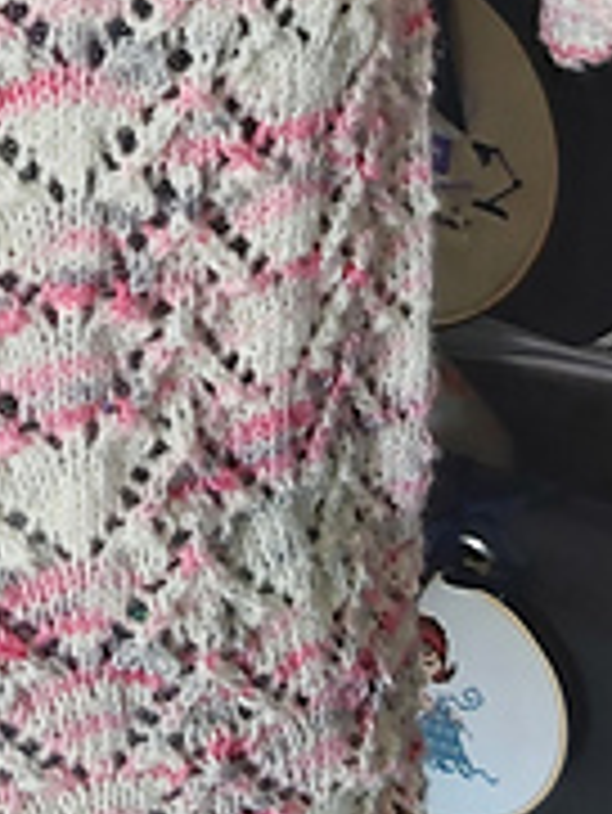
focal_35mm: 92
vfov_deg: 20.6
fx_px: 2166
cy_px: 0
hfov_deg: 15.4
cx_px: -171
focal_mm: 3.92
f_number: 1.7
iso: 80
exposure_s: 1/60
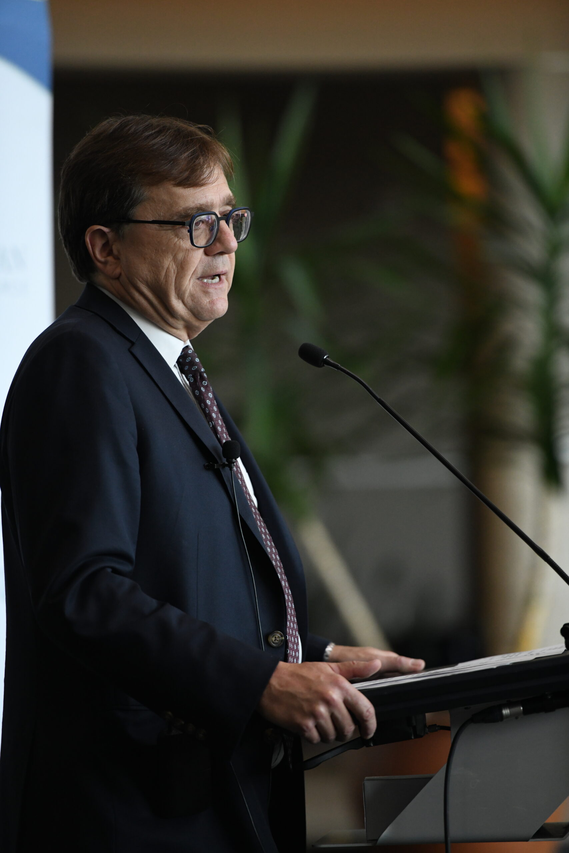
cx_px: 284
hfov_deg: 6.9
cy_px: 426
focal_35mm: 200
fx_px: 4741
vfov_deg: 10.3
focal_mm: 200
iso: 2500
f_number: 2.8
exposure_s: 1/2000
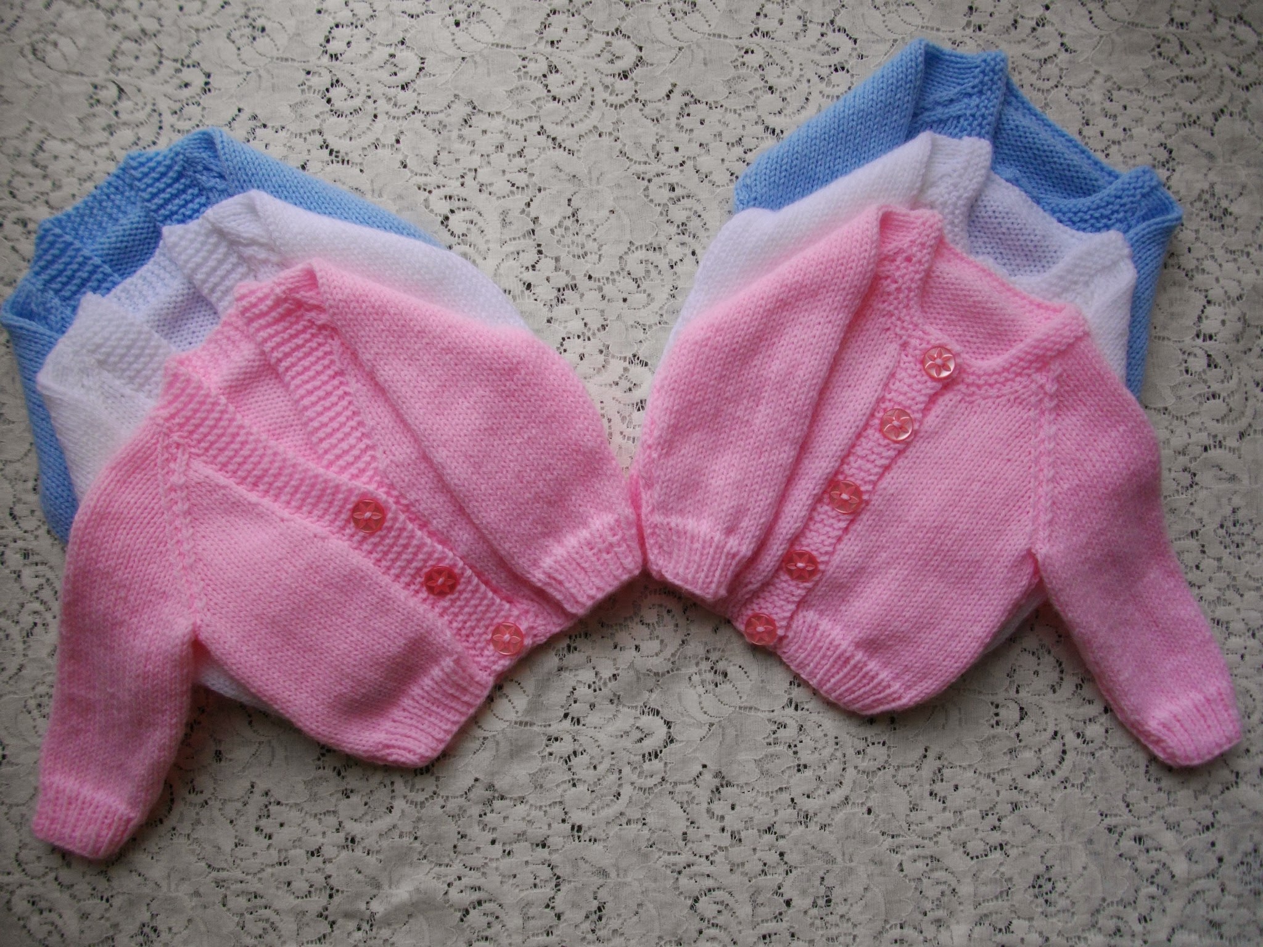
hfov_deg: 56.8
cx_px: 632
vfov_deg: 44.2
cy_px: 474
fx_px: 1168
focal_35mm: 32
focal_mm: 5.7
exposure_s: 1/125
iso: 100
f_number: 2.9
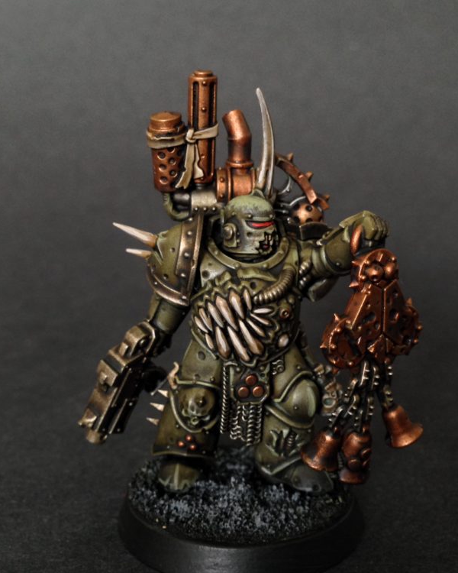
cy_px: 281
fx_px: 746
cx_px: 228
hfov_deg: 34.2
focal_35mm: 44
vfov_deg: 42.0
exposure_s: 1/20
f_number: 2.4
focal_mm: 4.12
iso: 125
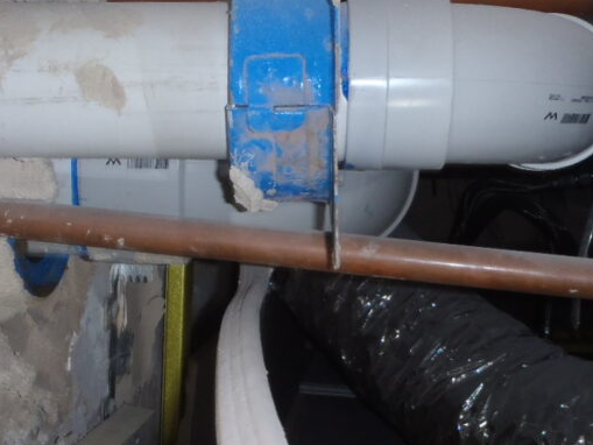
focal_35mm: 66
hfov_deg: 29.4
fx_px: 1131
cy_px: 303
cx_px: 263
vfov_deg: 22.2
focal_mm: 5
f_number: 3.5
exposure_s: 1/30
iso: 100
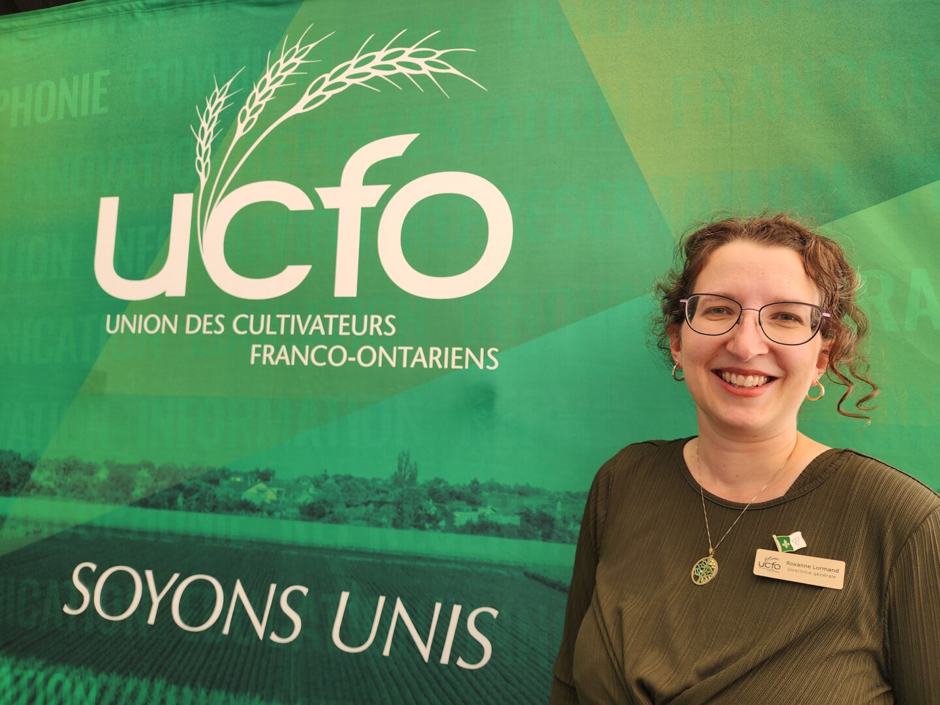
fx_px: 625
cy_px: 352
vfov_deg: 58.9
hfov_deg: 73.9
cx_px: 470
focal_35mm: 23
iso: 64
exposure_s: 1/180
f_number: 1.8
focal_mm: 6.4
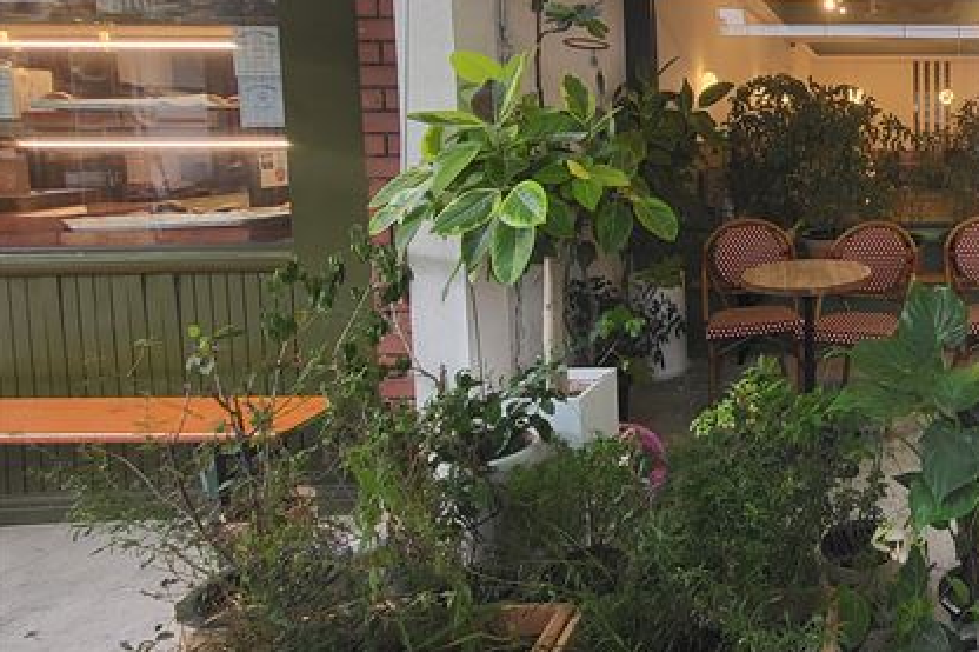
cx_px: 934
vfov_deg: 47.6
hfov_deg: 56.5
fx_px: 707
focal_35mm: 26
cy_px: 160
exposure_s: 1/60
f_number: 2.2
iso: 64
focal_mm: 1.74
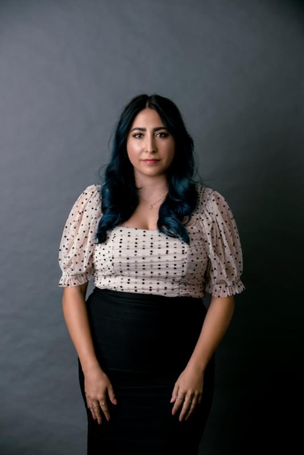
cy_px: 228
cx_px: 152
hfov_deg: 14.0
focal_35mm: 98
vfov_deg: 20.8
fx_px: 1240
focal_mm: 98
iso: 100
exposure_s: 1/160
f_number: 5
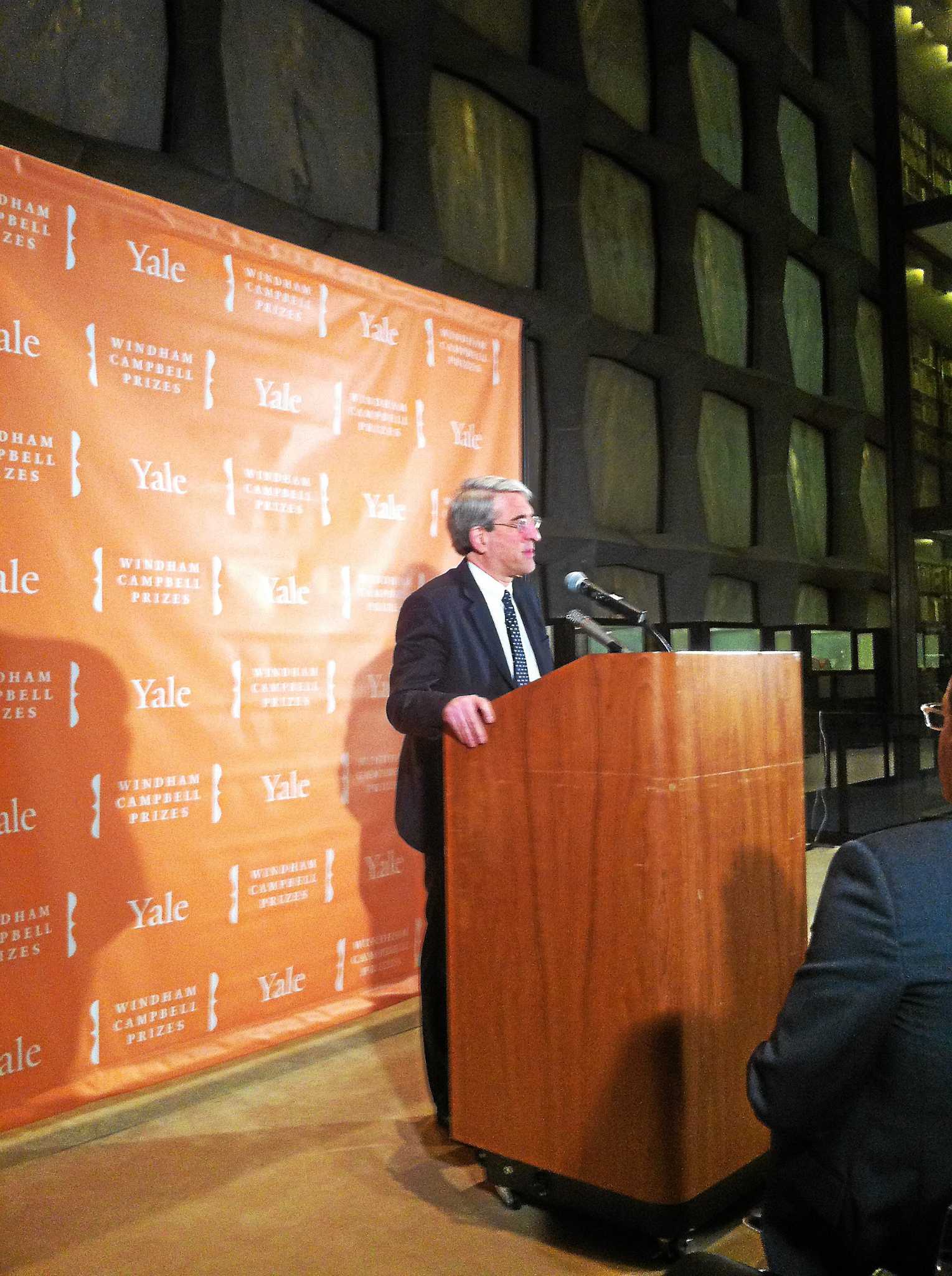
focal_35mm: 35
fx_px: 1287
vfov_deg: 52.7
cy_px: 638
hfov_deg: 40.6
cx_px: 476
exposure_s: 1/15
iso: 250
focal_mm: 3.85
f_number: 2.8
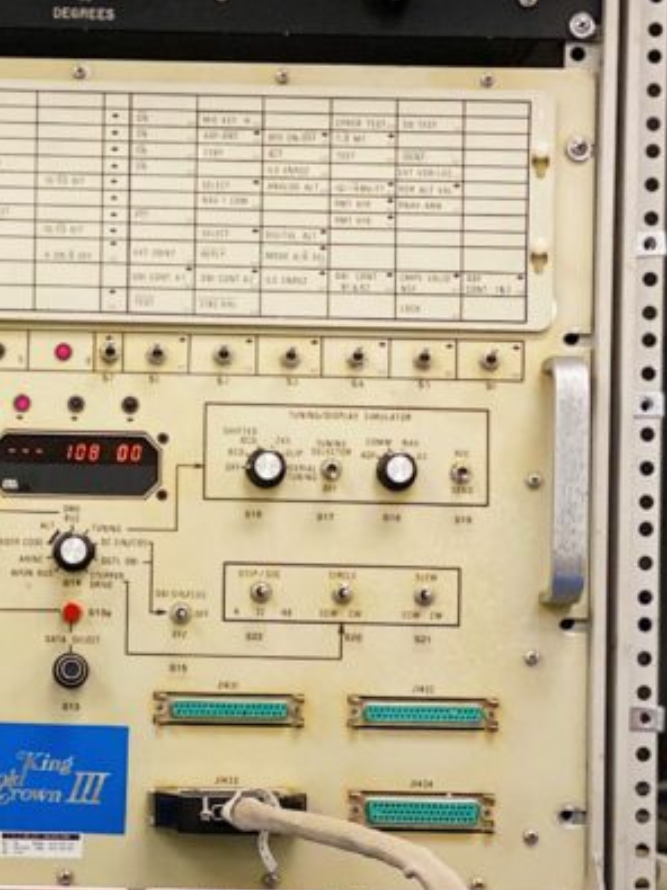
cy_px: 553
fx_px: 2802
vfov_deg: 18.0
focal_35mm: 109
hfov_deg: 13.5
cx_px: 83
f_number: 2
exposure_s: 1/120
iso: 200
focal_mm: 6
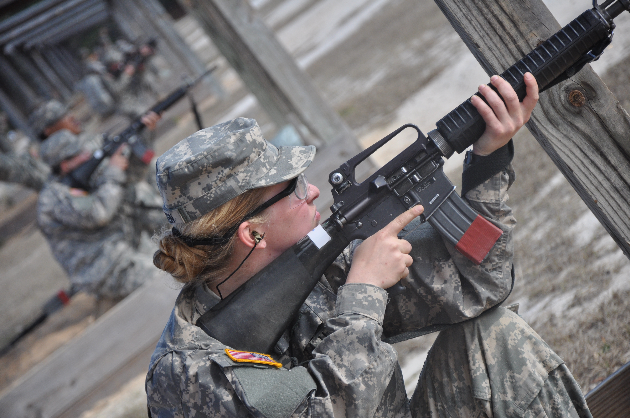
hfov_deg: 13.1
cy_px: 209
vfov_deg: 8.7
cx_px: 315
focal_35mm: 158
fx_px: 2753
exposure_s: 1/1000
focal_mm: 105
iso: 500
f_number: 5.6
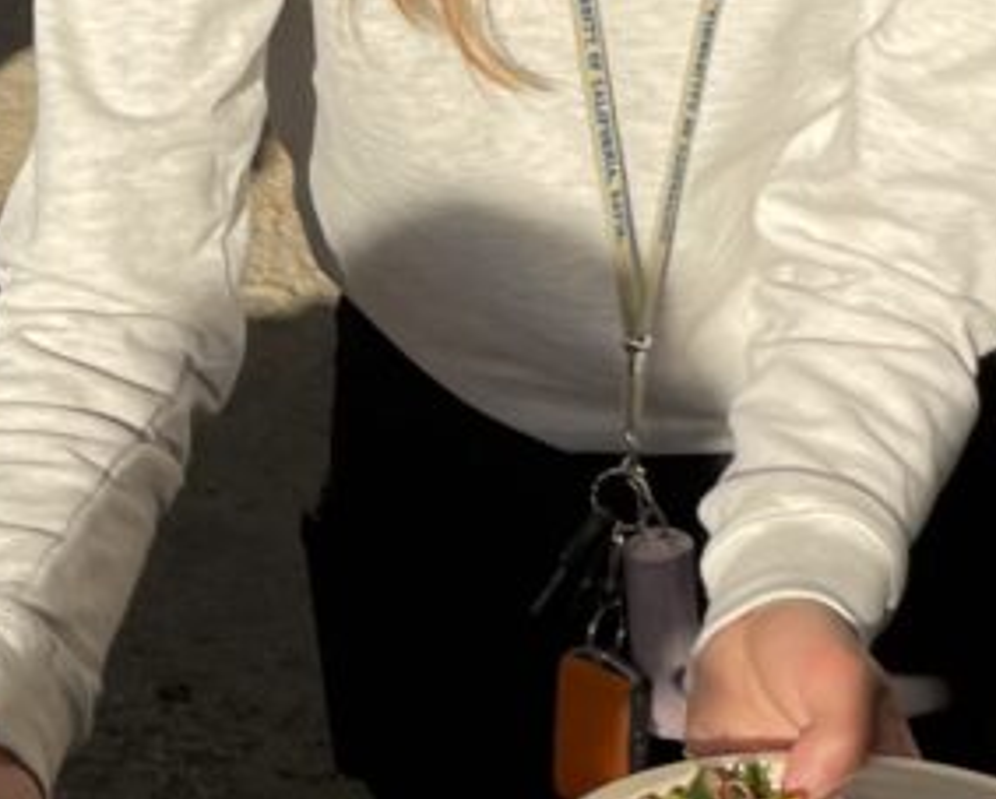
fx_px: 3807
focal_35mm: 129
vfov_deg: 11.9
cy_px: 788
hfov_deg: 14.7
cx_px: 67
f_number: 1.6
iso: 32
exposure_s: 1/1949
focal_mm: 4.2
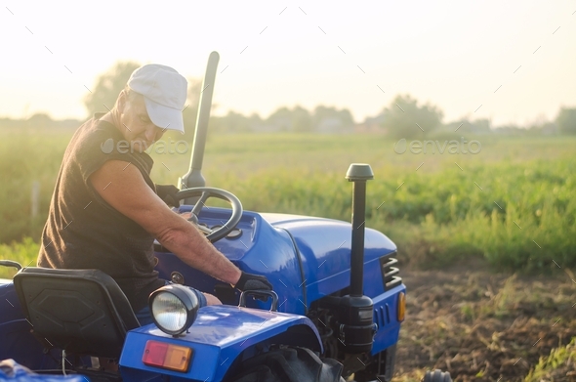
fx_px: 1198
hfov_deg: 27.0
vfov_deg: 18.1
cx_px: 288
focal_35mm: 75
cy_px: 191
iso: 100
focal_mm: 50
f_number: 2.2
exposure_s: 1/800
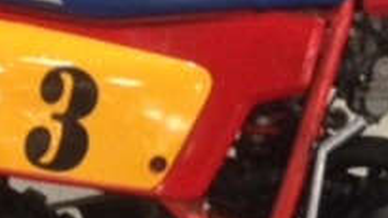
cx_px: 394
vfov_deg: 8.6
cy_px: 157
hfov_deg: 15.0
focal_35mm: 141
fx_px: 1451
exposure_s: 1/20
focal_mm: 4.12
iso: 320
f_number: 2.4
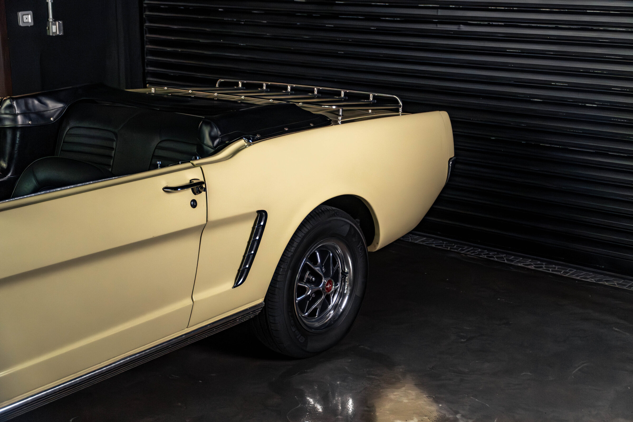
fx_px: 844
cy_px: 211
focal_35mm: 48
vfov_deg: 28.1
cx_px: 316
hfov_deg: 41.1
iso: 4000
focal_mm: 32
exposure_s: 1/100
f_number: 4
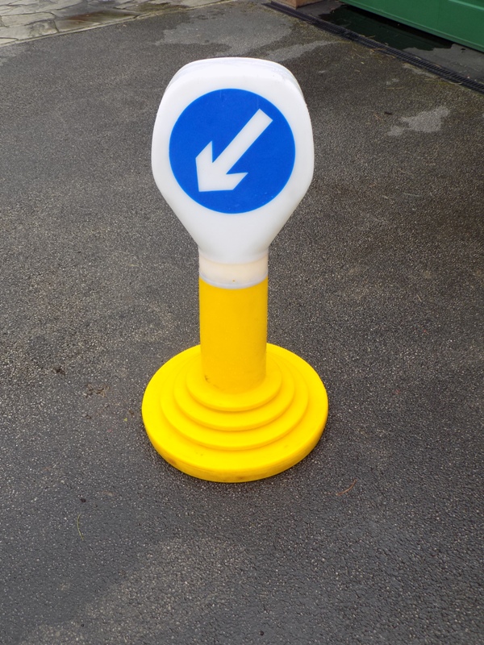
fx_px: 634
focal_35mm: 34
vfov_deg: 54.0
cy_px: 322
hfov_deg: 41.8
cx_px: 242
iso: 80
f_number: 3.4
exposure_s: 1/125
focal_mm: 6.1
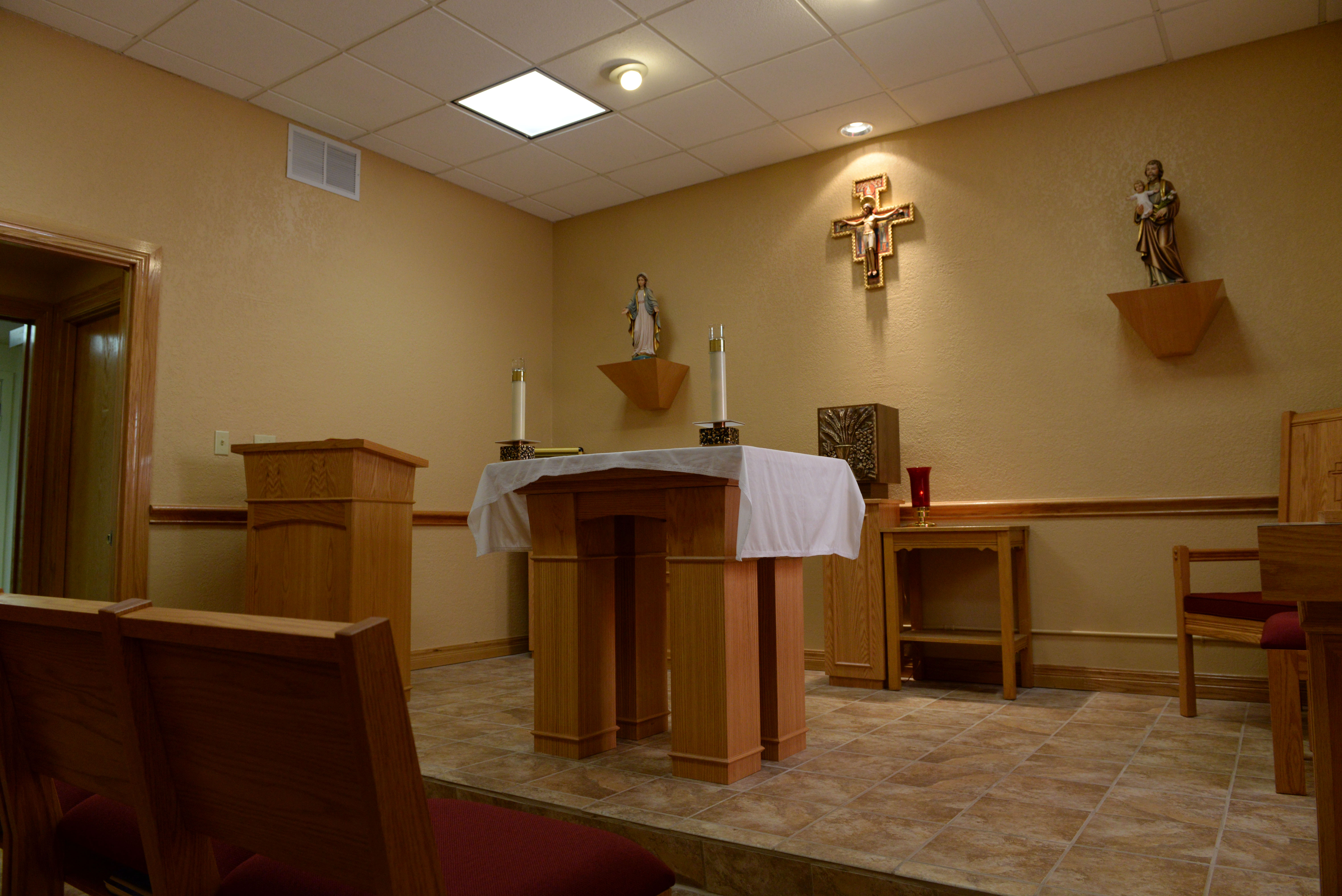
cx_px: 671
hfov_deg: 73.7
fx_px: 895
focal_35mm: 24
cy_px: 448
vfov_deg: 53.2
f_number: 5.6
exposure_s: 1/80
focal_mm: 24
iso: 1600
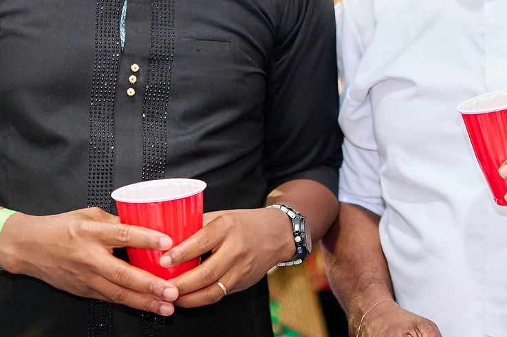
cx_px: 341
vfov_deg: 9.7
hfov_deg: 14.7
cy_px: -45
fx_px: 1956
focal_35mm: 139
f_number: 1.8
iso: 2000
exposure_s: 1/200
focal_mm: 50
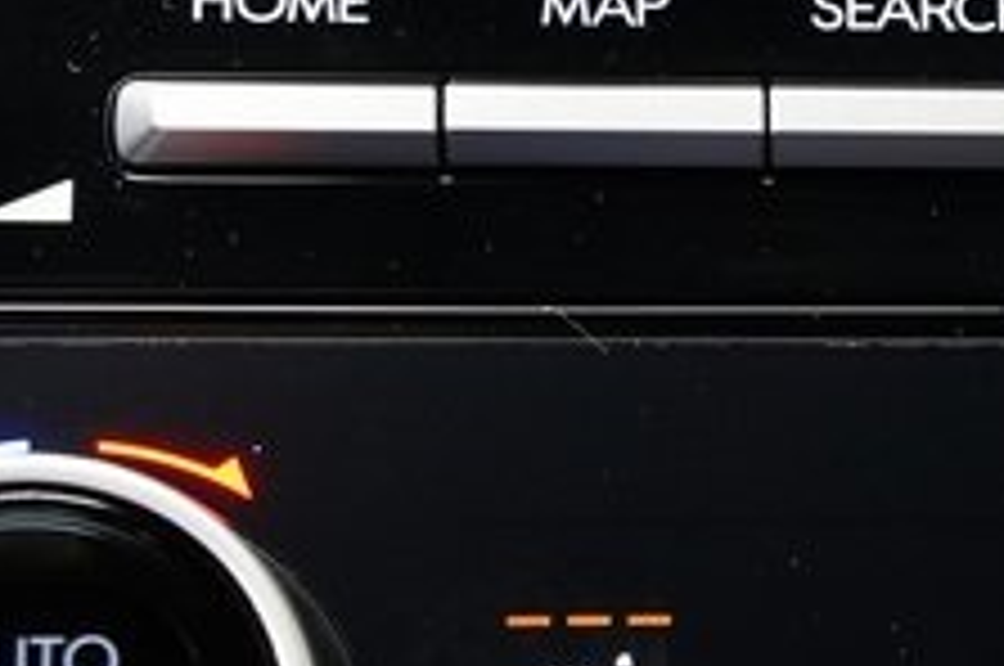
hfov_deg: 12.1
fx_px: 4484
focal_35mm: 161
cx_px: 1576
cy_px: 704
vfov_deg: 8.4
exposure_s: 1/40
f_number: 6.3
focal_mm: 35
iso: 3200
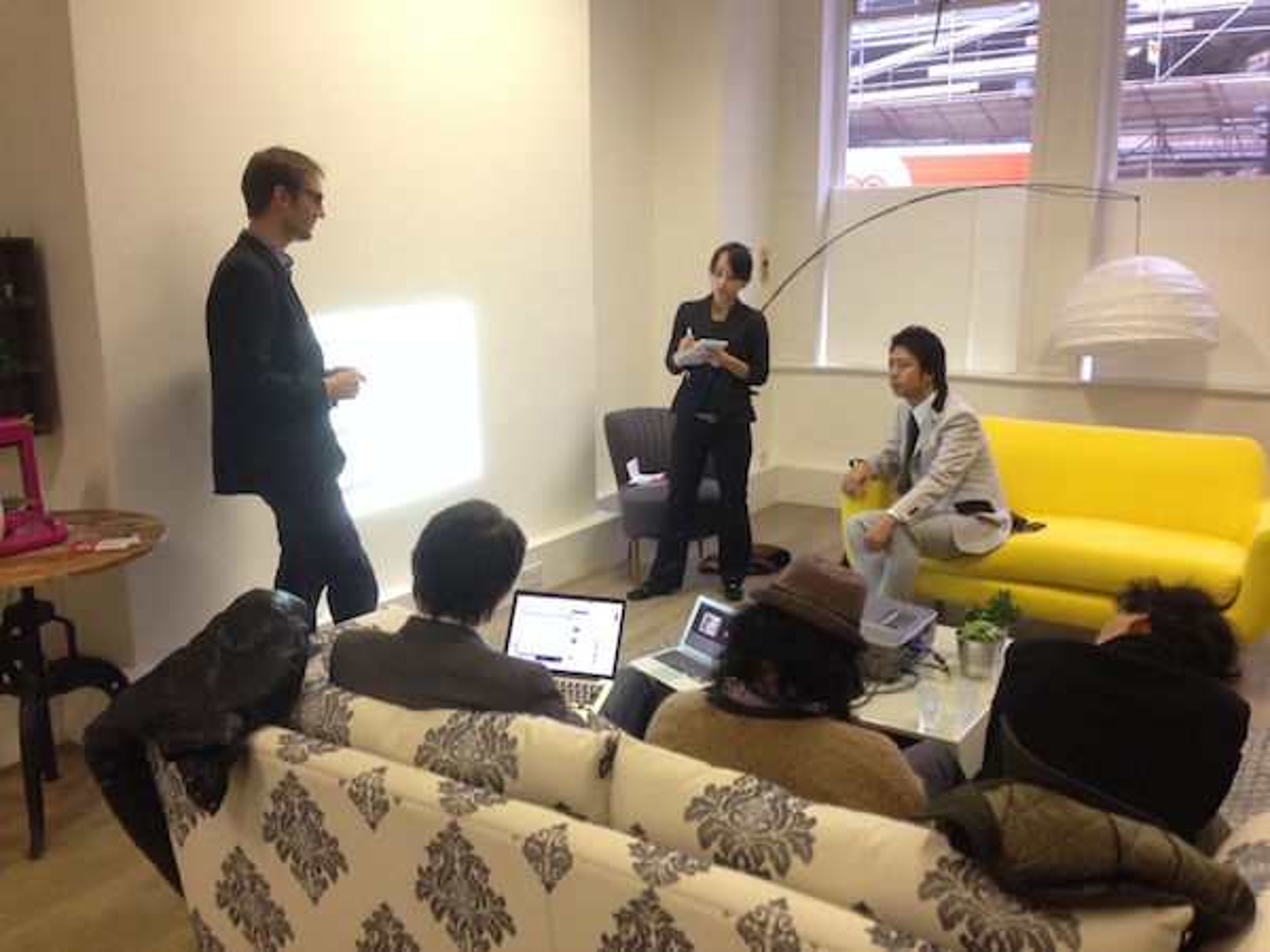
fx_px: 1211
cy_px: 476
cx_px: 635
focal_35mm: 33
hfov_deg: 55.4
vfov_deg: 42.9
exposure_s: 1/20
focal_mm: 4.12
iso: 160
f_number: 2.4
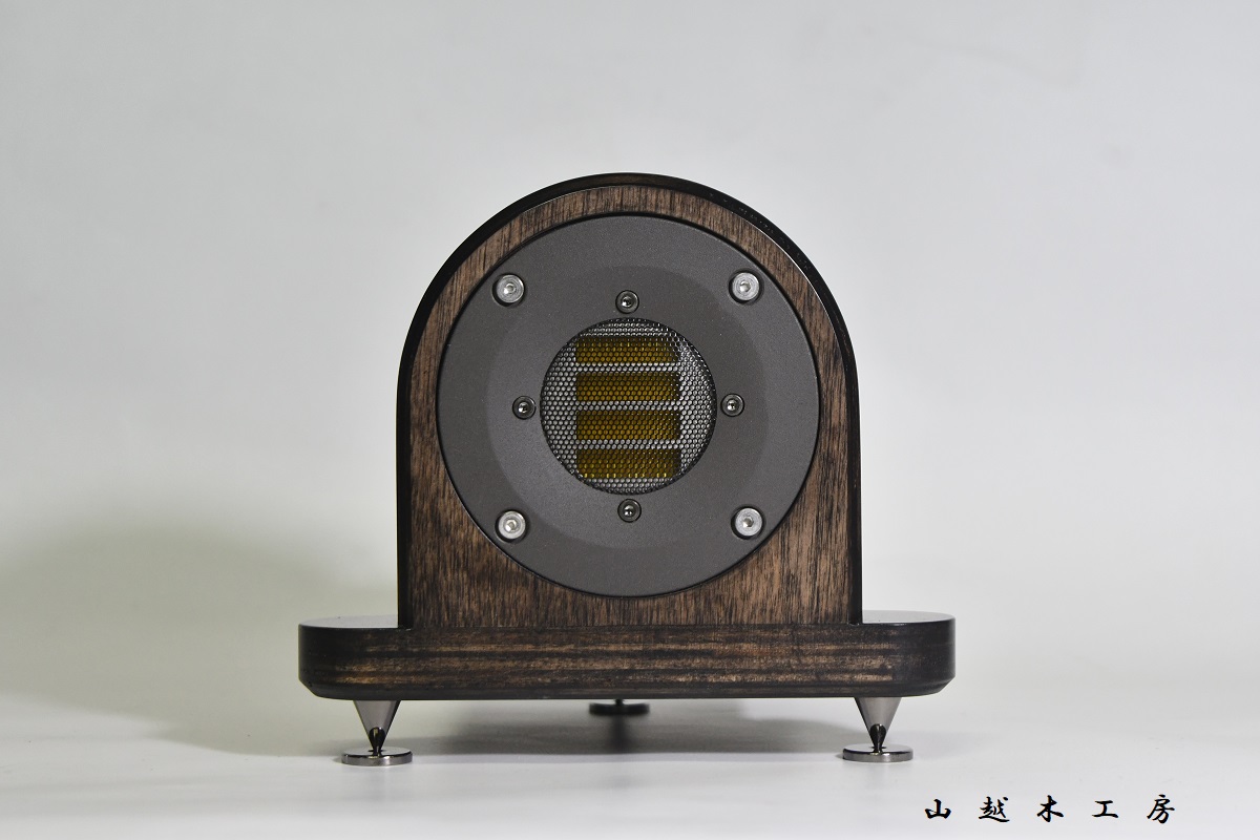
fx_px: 2870
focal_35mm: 82
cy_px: 420
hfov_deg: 24.8
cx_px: 630
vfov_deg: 16.7
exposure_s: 1/125
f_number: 5.6
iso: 1100
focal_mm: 55
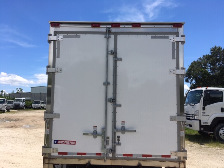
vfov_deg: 48.2
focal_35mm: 29
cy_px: 84
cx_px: 112
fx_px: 188
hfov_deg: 61.7
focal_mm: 4.15
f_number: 2.2
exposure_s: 1/1923
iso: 25
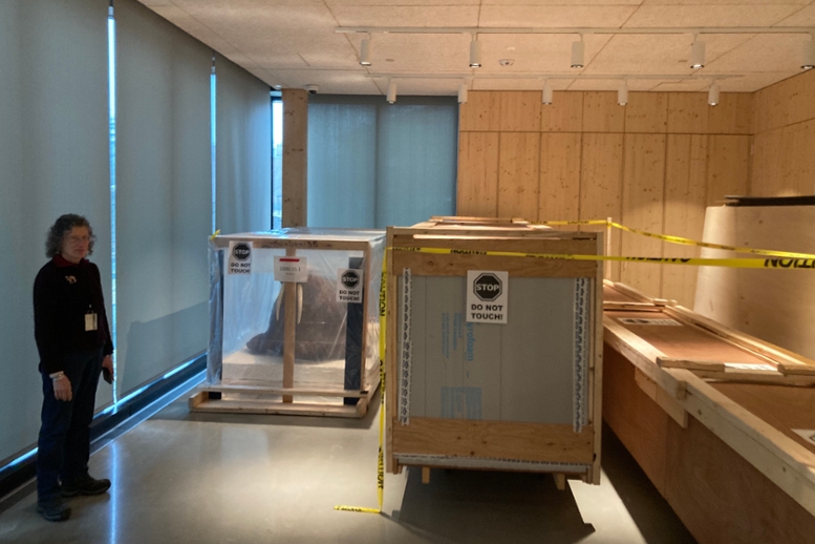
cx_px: 410
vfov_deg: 43.5
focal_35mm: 30
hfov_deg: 61.9
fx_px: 679
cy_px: 240
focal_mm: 3.99
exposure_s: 1/60
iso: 320
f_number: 1.8
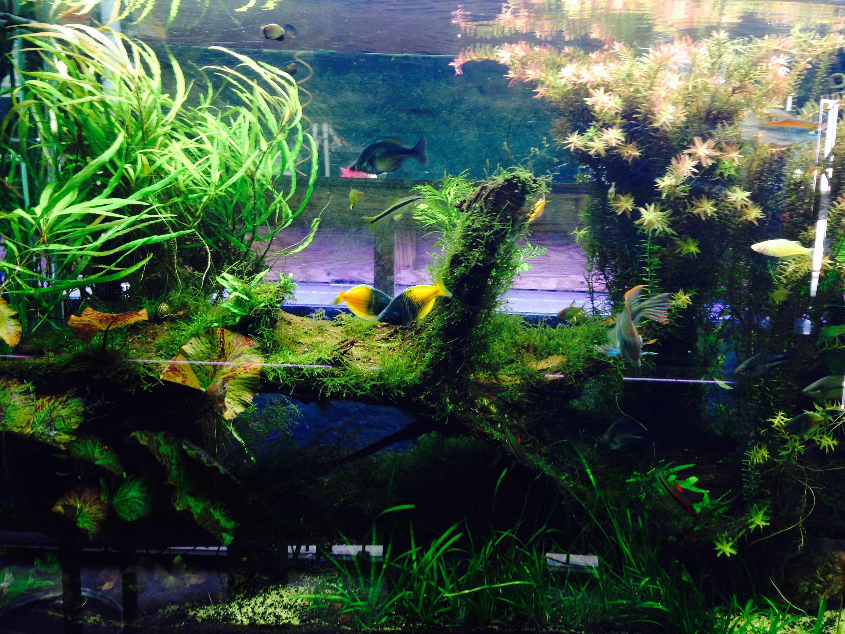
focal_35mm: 33
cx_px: 422
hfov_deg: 55.4
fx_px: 806
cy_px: 317
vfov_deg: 42.9
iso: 50
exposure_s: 1/24
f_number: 2.4
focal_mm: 4.12
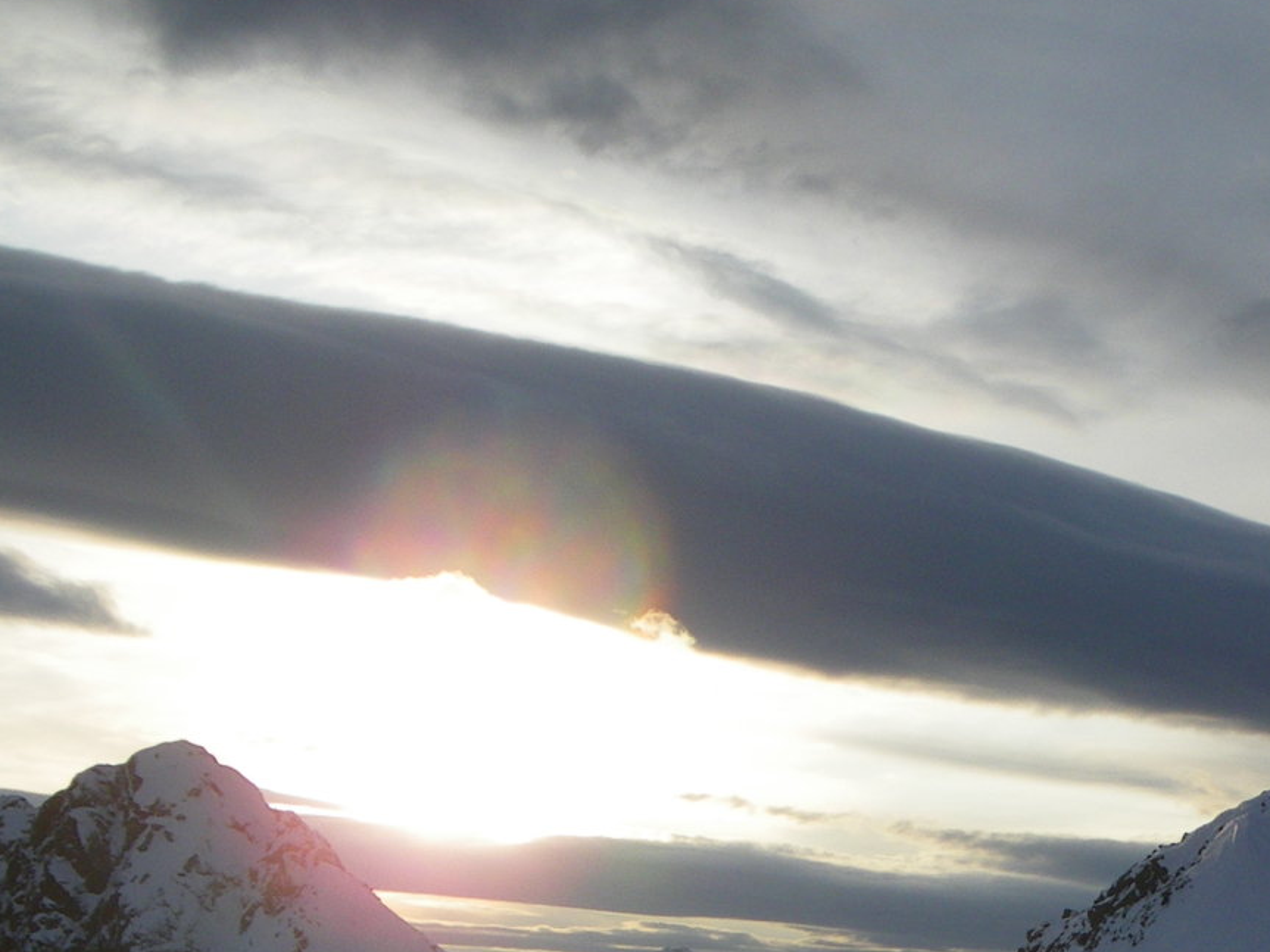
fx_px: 2678
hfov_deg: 25.8
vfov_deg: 18.9
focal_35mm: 73
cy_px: 1196
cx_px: 1149
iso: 50
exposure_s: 1/500
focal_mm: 5
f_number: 4.2
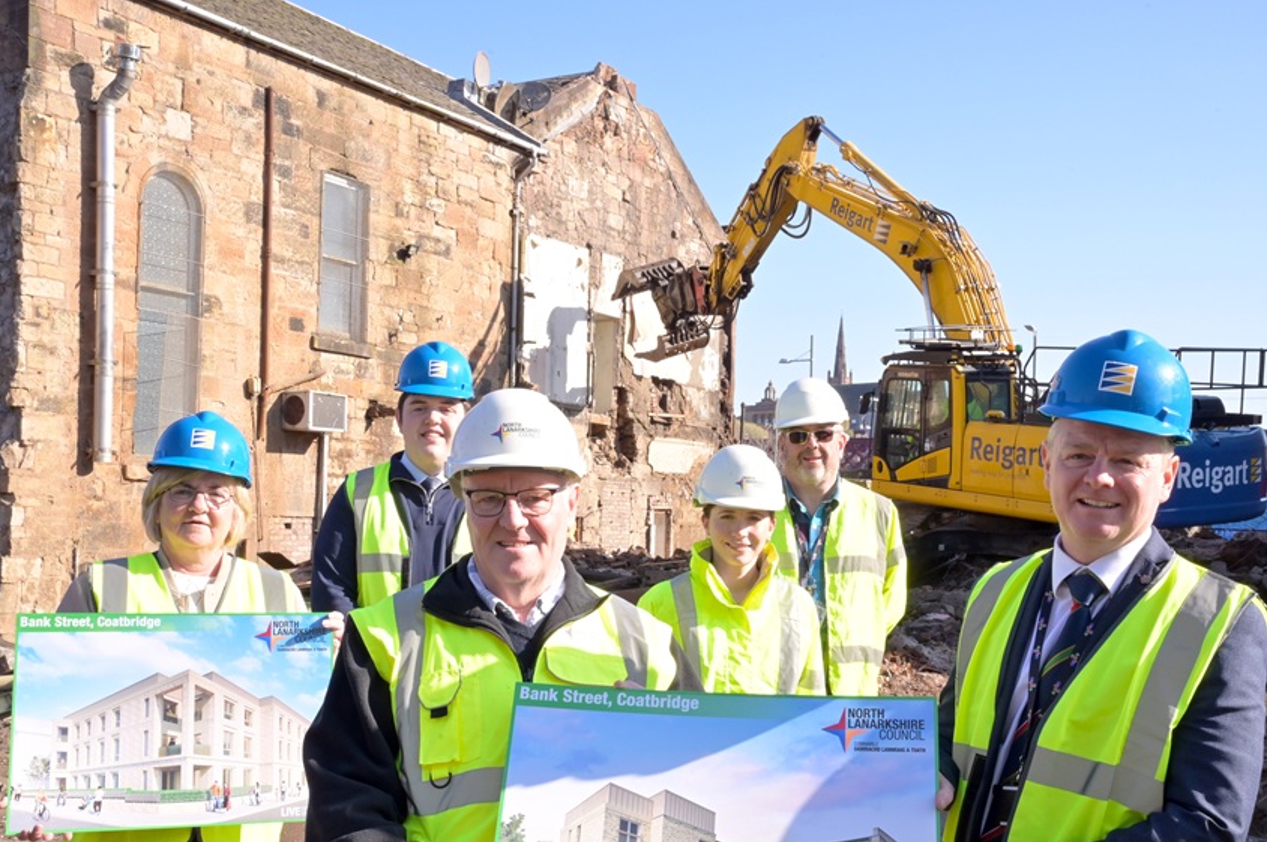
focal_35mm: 41
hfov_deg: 47.4
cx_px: 679
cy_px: 508
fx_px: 1442
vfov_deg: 32.5
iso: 1000
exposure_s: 1/200
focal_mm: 33
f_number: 20
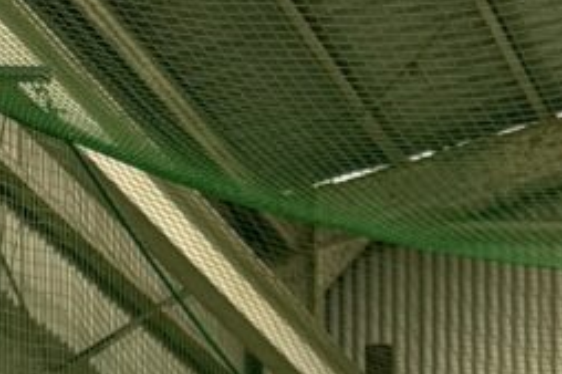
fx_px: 2356
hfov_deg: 12.1
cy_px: 1303
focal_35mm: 151
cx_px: 1126
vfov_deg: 7.4
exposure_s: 1/121
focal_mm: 6.76
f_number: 1.78
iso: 160
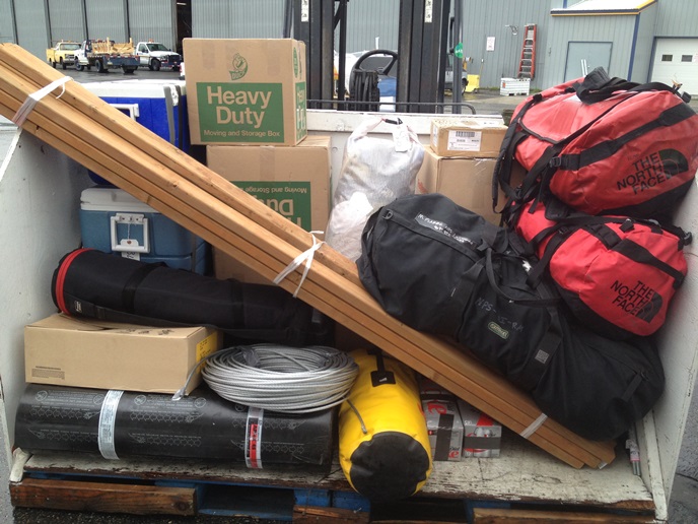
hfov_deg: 52.6
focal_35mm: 35
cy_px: 262
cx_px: 349
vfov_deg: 40.7
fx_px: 706
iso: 50
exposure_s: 1/157
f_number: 2.4
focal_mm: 4.28
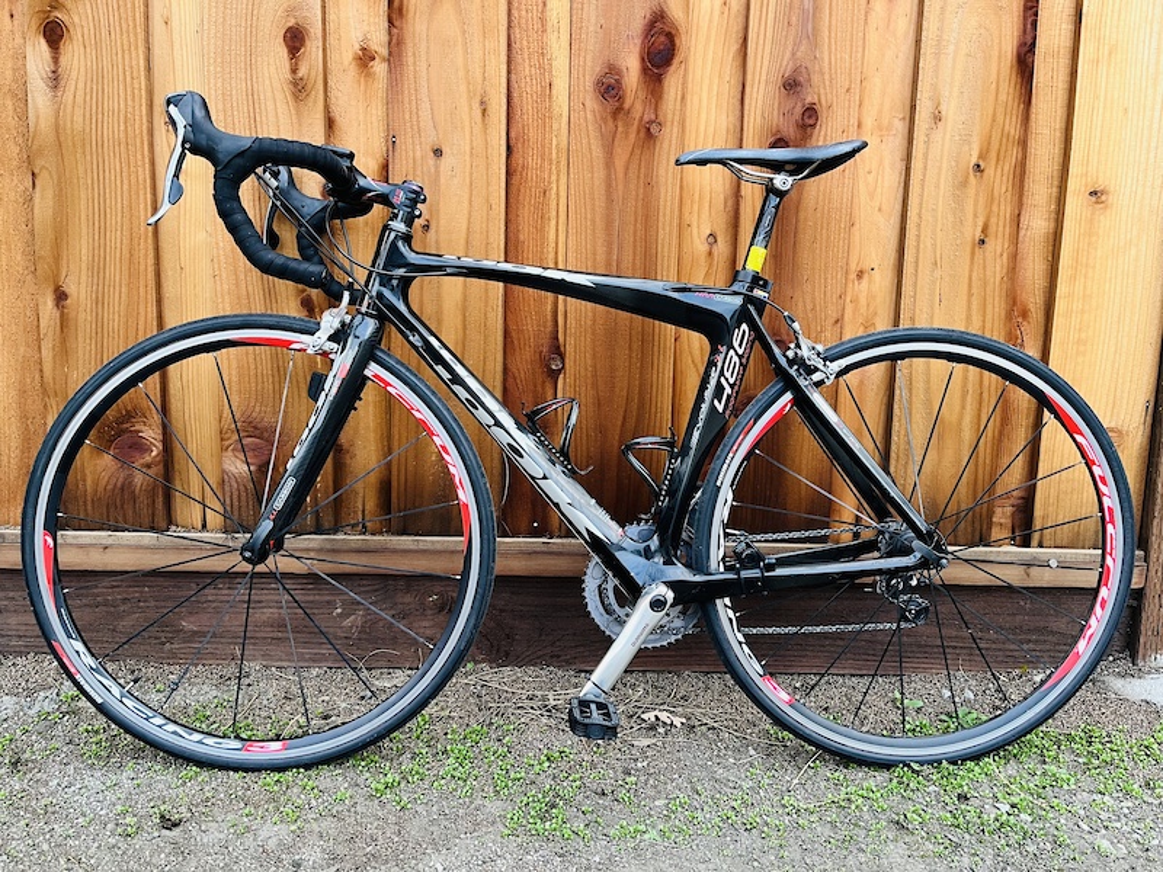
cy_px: 436
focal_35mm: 26
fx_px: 874
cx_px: 582
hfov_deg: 67.3
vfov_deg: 53.1
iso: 200
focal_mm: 5.1
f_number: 1.6
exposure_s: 1/60
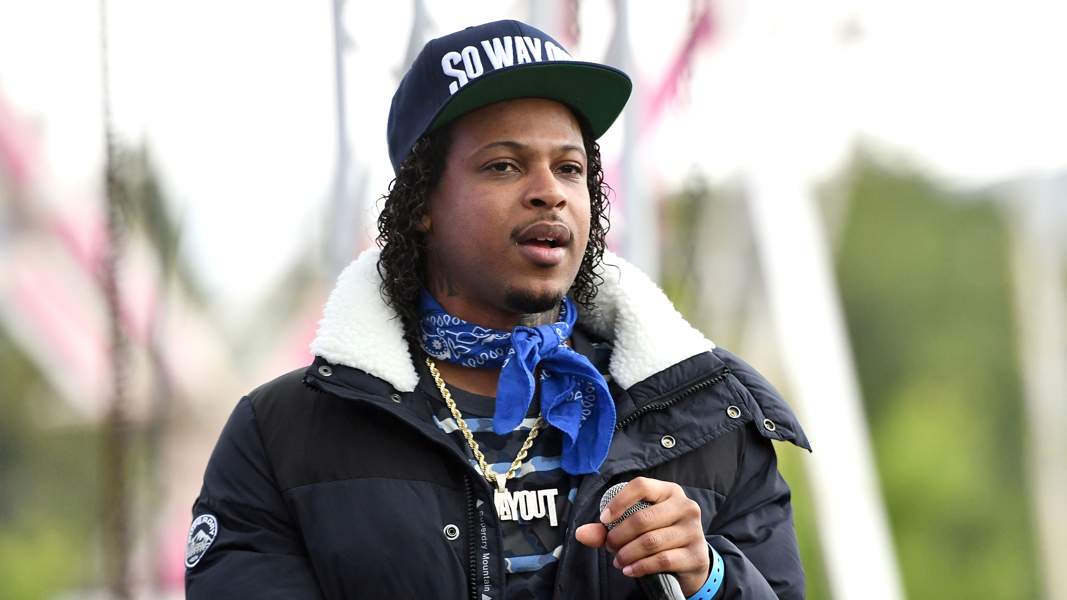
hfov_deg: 10.3
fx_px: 5941
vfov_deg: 5.8
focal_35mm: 210
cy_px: 325
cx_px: 534
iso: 1000
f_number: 2.8
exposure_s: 1/2000
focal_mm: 200
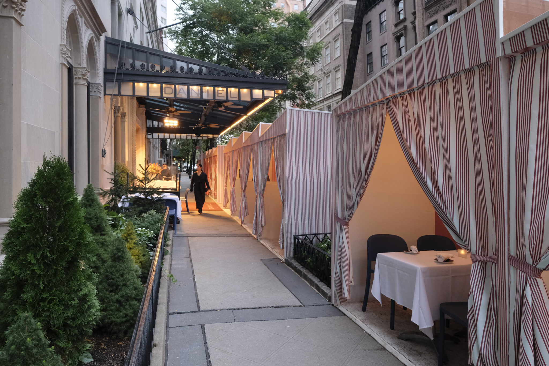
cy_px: 183
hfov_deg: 78.6
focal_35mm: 22
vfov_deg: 57.2
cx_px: 274
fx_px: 335
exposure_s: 1/50
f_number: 4.5
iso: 1600
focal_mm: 14.5
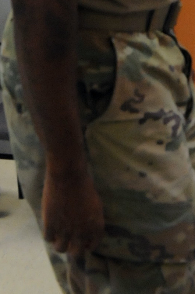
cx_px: 218
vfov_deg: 16.8
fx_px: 985
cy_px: 46
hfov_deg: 11.1
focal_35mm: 121
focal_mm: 20
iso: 1600
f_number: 5.6
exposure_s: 1/100
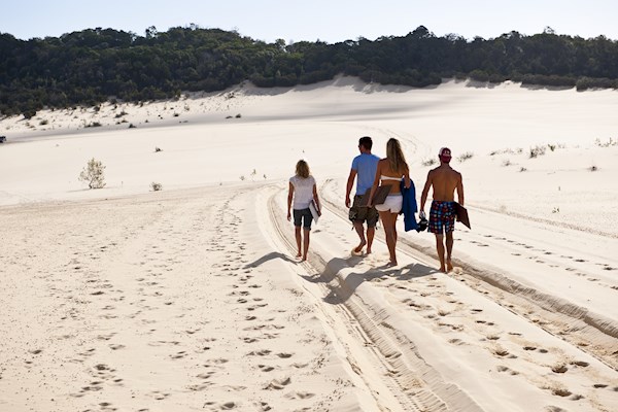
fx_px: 1202
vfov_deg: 19.5
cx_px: 309
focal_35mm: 70
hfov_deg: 28.8
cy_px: 206
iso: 100
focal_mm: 70
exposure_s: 1/500
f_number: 7.1
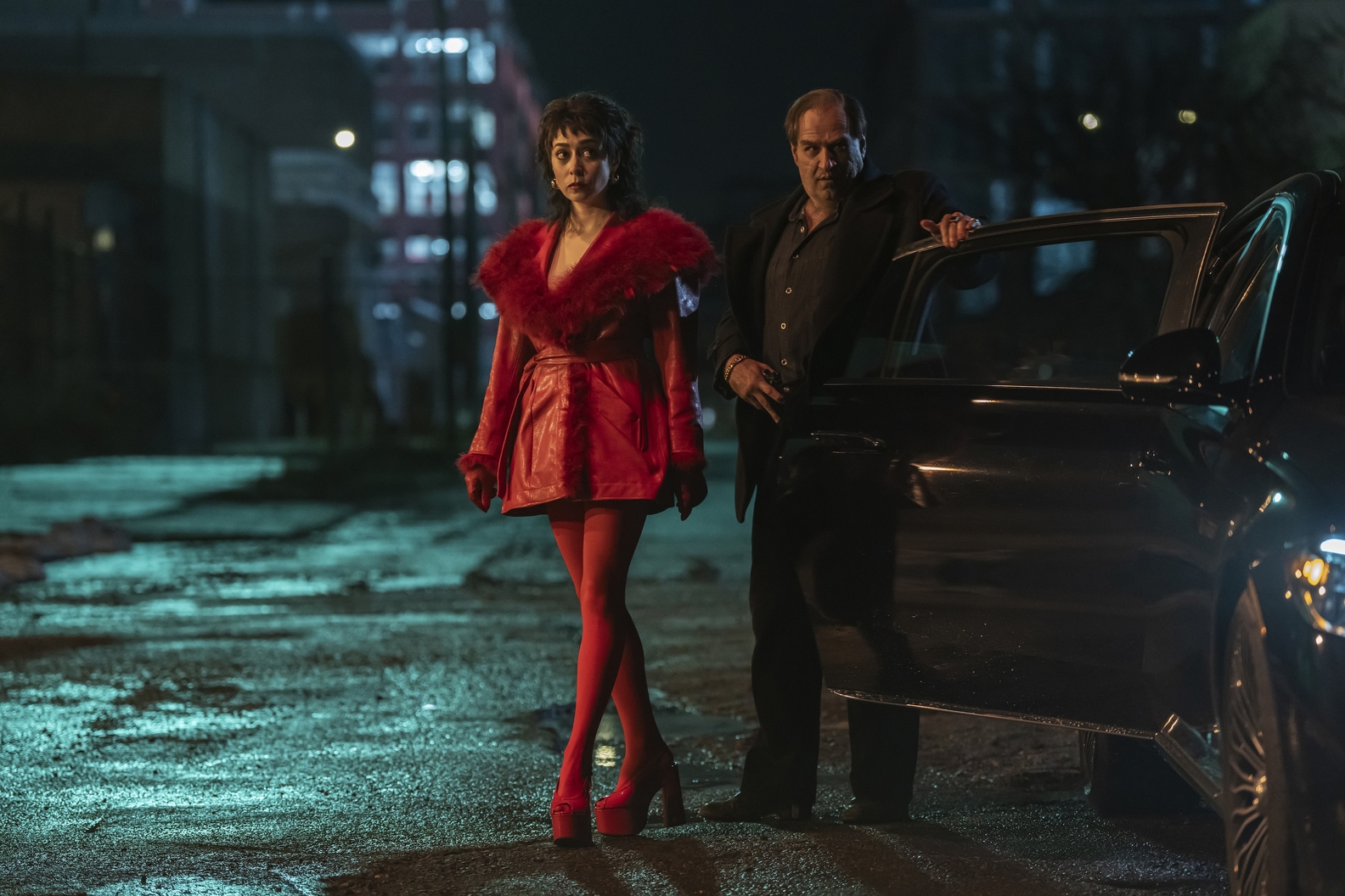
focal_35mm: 114
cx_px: 672
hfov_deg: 17.9
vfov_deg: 12.0
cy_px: 448
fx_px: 4259
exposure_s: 1/200
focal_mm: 114
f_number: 2.8
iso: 5000
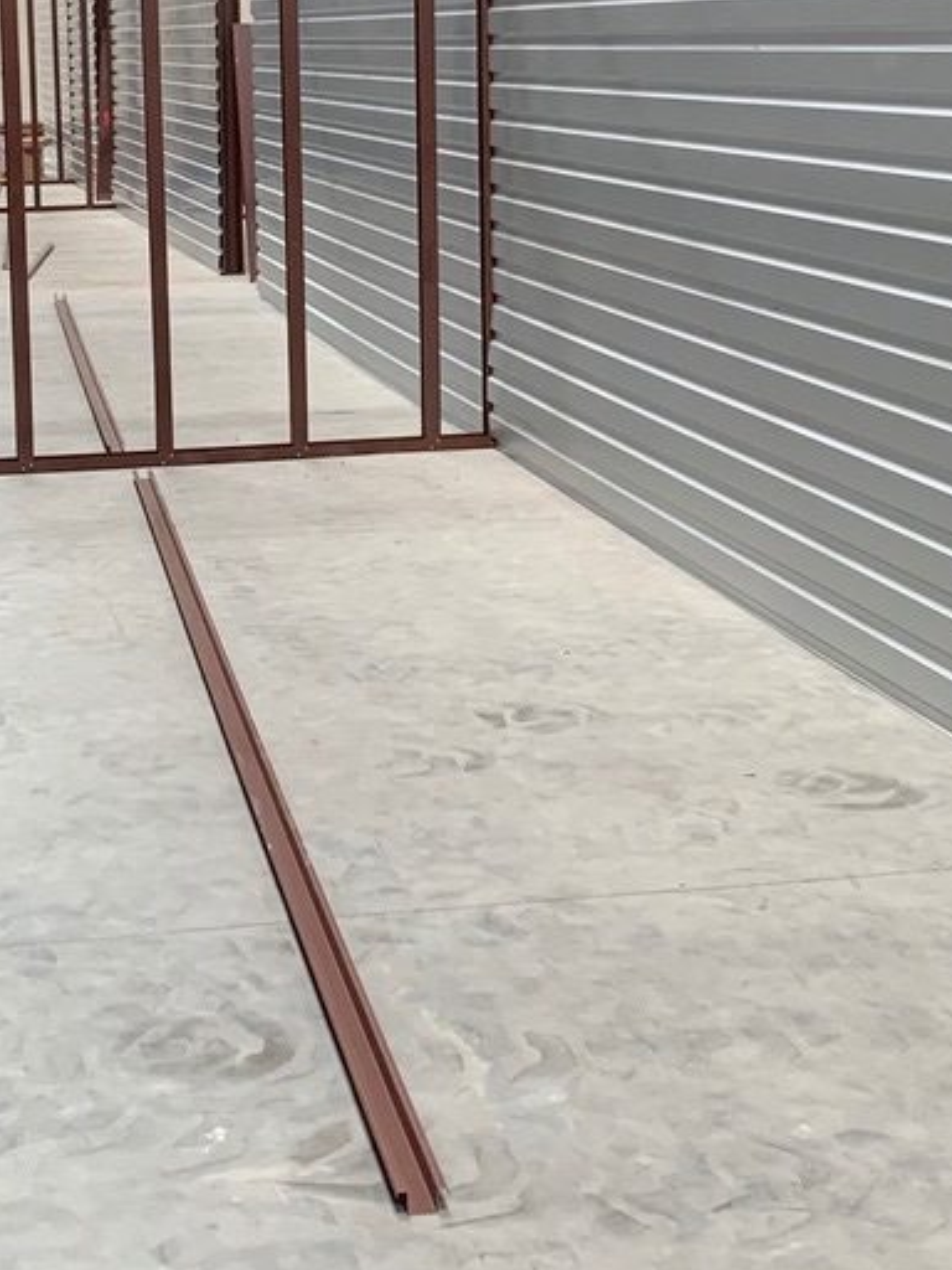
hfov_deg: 22.4
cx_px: 236
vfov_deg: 29.5
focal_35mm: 65
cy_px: 382
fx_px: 2383
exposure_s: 1/92
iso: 100
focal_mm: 4.25
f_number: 1.8
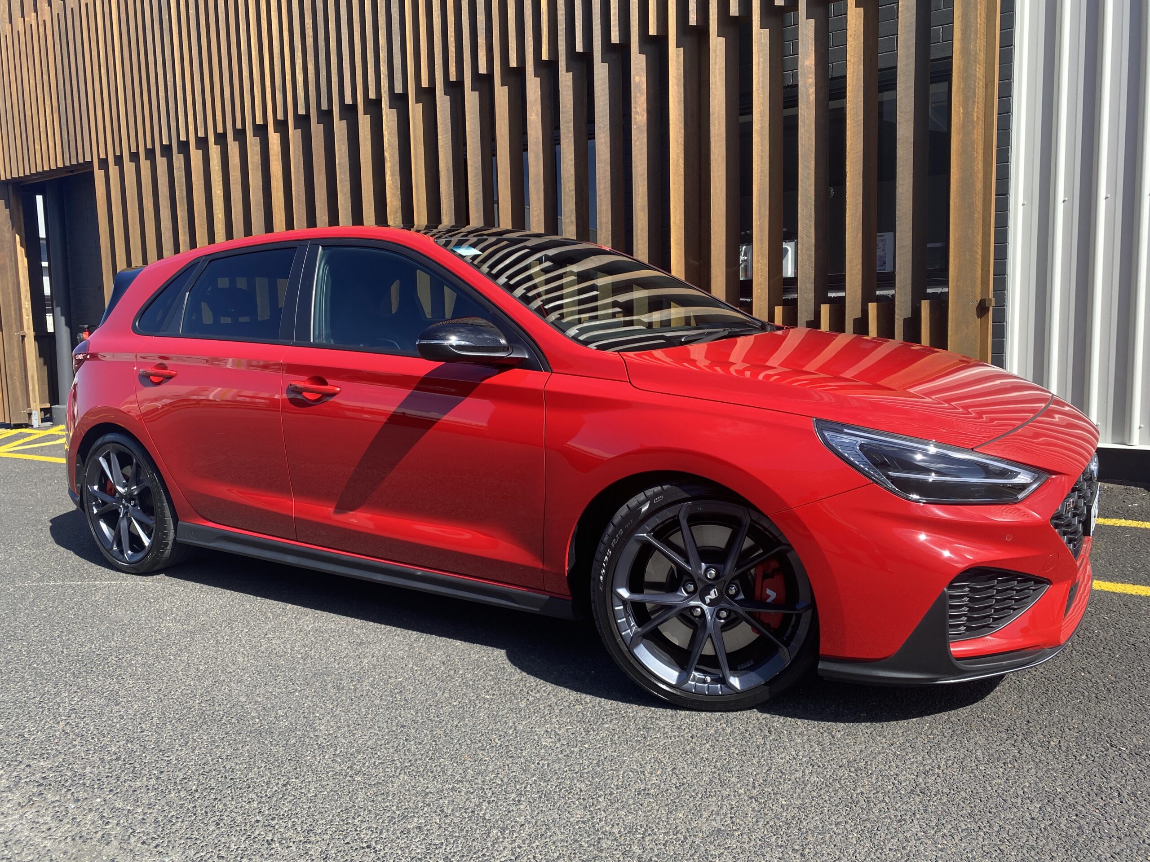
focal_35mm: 26
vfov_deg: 53.1
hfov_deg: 67.3
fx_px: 864
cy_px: 431
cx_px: 575
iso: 32
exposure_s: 1/934
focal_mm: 4.25
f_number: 1.8
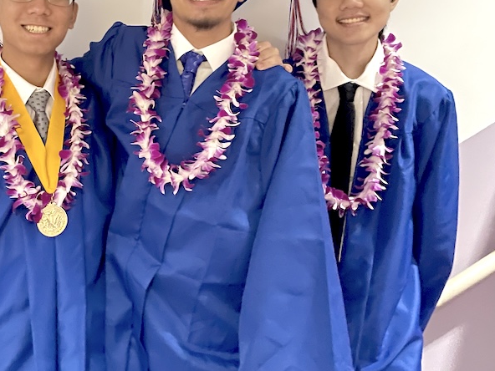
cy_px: 105
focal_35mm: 45
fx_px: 643
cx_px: 92
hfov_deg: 40.2
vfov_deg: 31.7
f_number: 1.6
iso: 1000
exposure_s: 1/20
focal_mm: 4.2
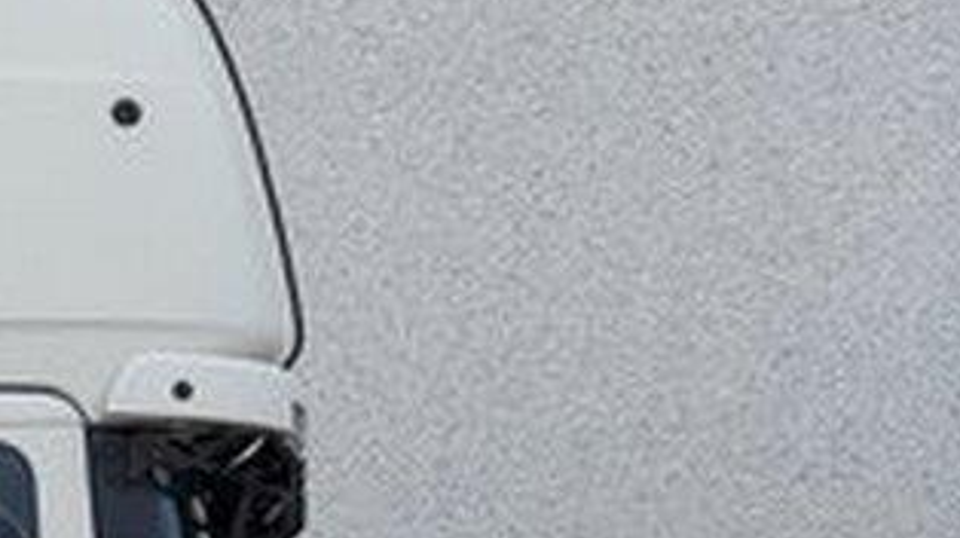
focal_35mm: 125
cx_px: -1085
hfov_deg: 13.9
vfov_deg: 9.2
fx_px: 3179
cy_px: 1013
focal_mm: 5.23
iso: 32
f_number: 1.8
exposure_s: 1/325
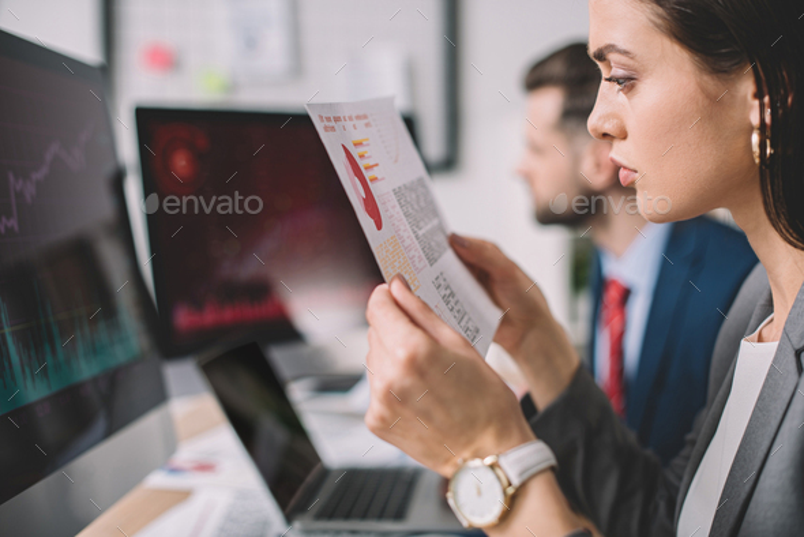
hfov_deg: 39.6
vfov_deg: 27.0
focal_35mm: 50
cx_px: 402
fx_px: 1117
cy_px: 268
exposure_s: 1/200
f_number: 2.8
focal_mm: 50
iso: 80
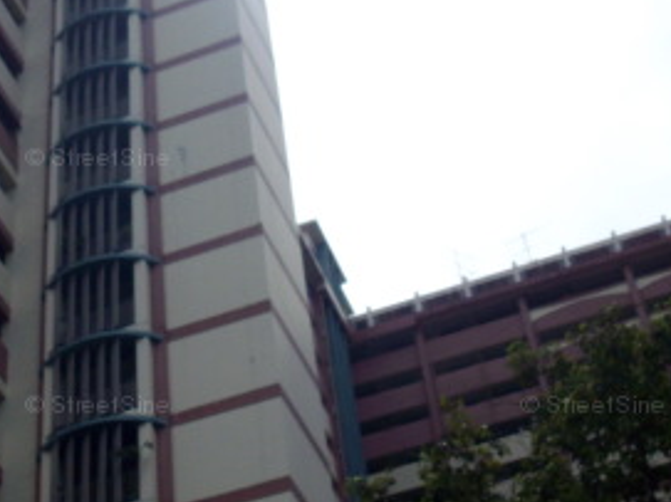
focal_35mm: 75
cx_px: 210
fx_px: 1453
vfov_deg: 19.6
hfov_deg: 25.8
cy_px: 161
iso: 80
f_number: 5.6
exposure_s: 1/640
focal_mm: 6.2
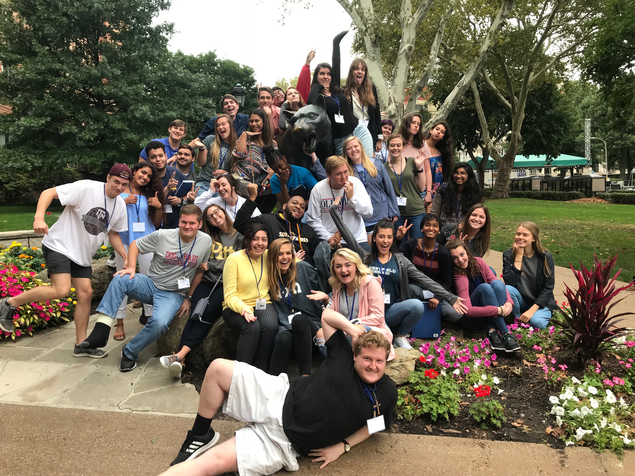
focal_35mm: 28
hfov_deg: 63.4
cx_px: 318
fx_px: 514
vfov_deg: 49.7
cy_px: 238
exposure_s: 1/120
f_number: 1.8
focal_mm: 3.99
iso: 25
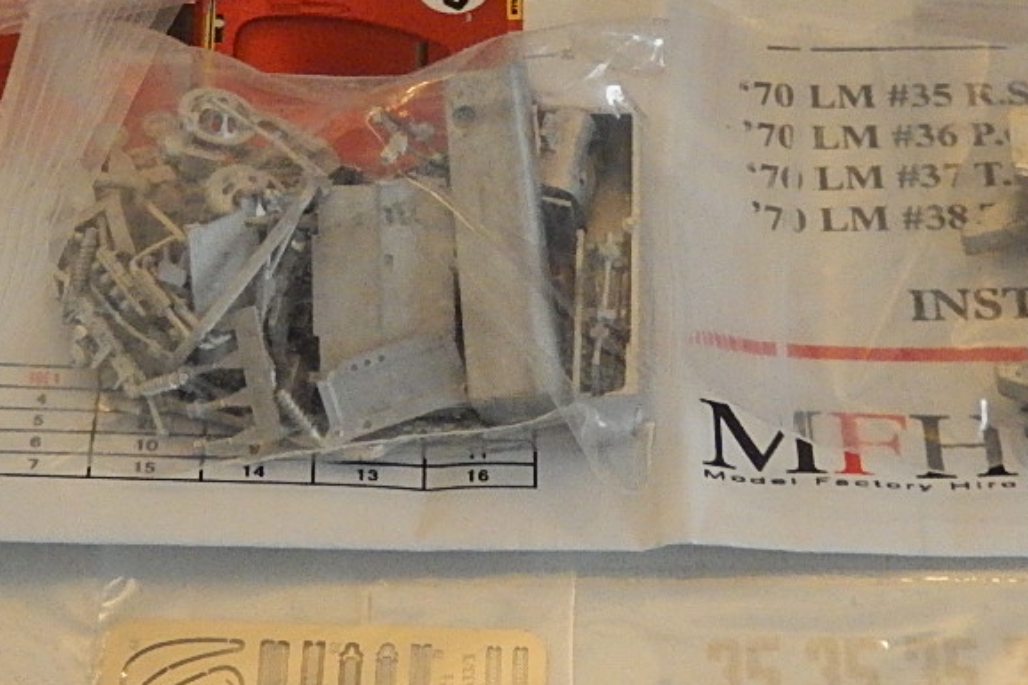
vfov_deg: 11.6
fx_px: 3368
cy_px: 302
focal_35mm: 118
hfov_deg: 17.4
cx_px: 542
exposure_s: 1/8
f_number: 4.2
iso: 560
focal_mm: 7.3
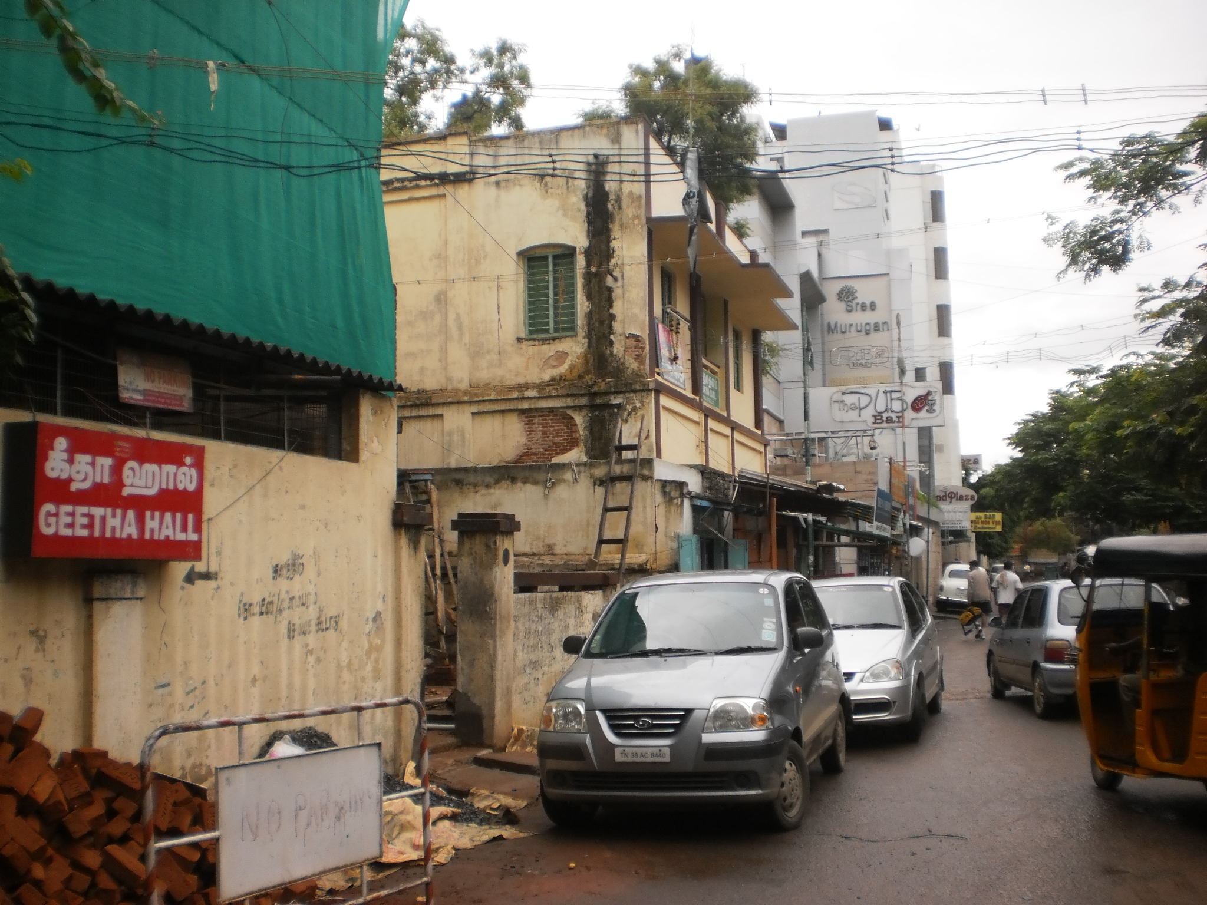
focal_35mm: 36
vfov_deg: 39.7
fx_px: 1255
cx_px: 604
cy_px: 452
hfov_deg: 51.4
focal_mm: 6.3
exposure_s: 1/320
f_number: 3.1
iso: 100
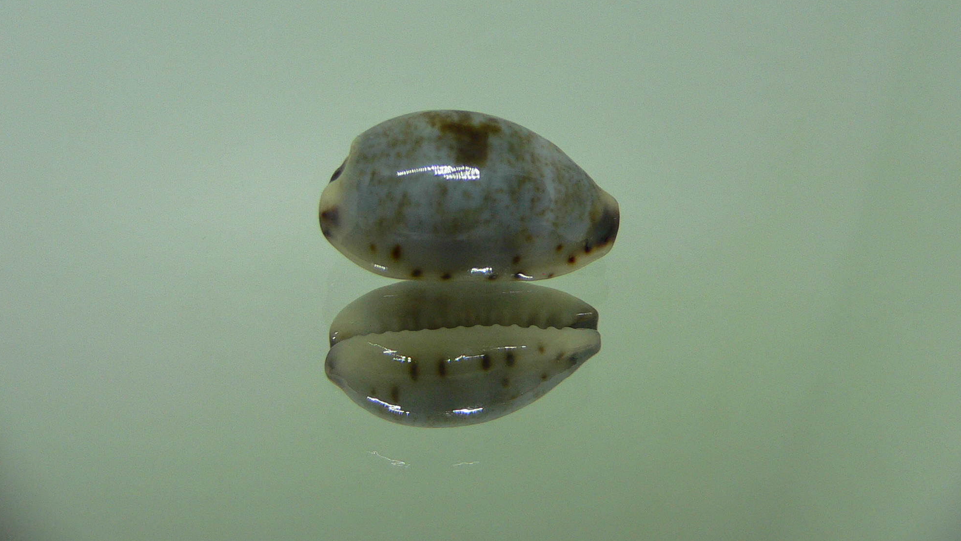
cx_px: 489
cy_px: 201
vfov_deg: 30.3
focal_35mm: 39
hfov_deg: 51.6
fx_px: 994
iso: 100
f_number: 2.8
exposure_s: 1/60
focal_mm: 4.6
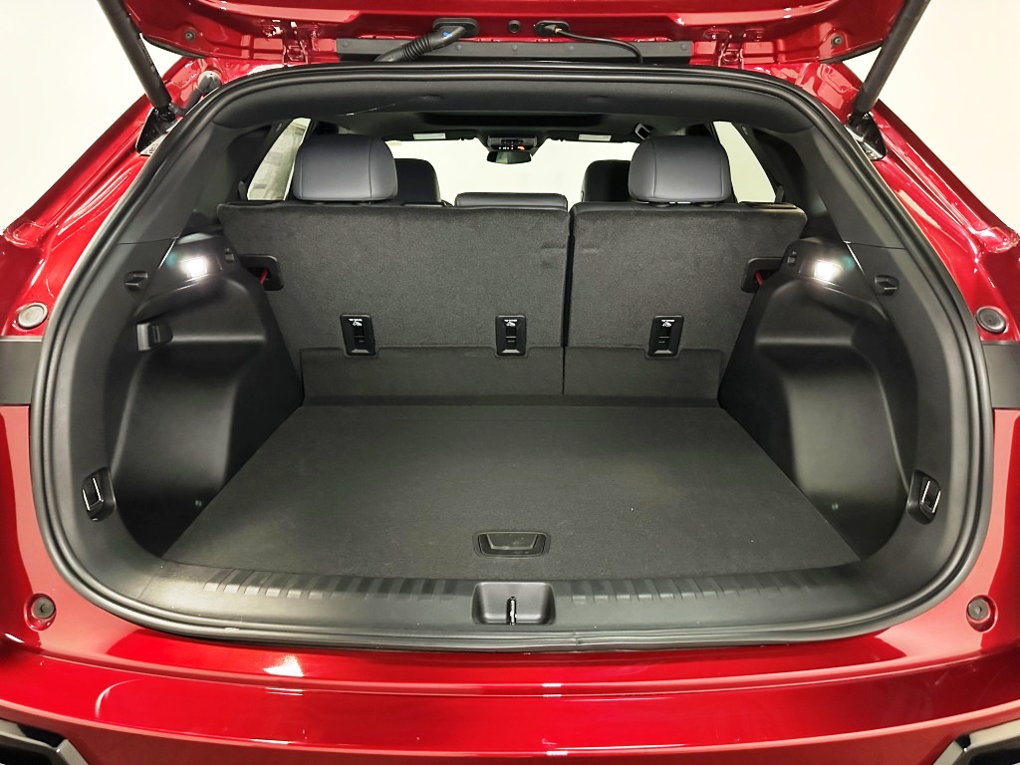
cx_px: 510
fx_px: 707
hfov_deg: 71.6
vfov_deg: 56.8
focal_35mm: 24
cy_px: 382
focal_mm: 6.86
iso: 1250
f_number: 1.78
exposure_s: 1/30
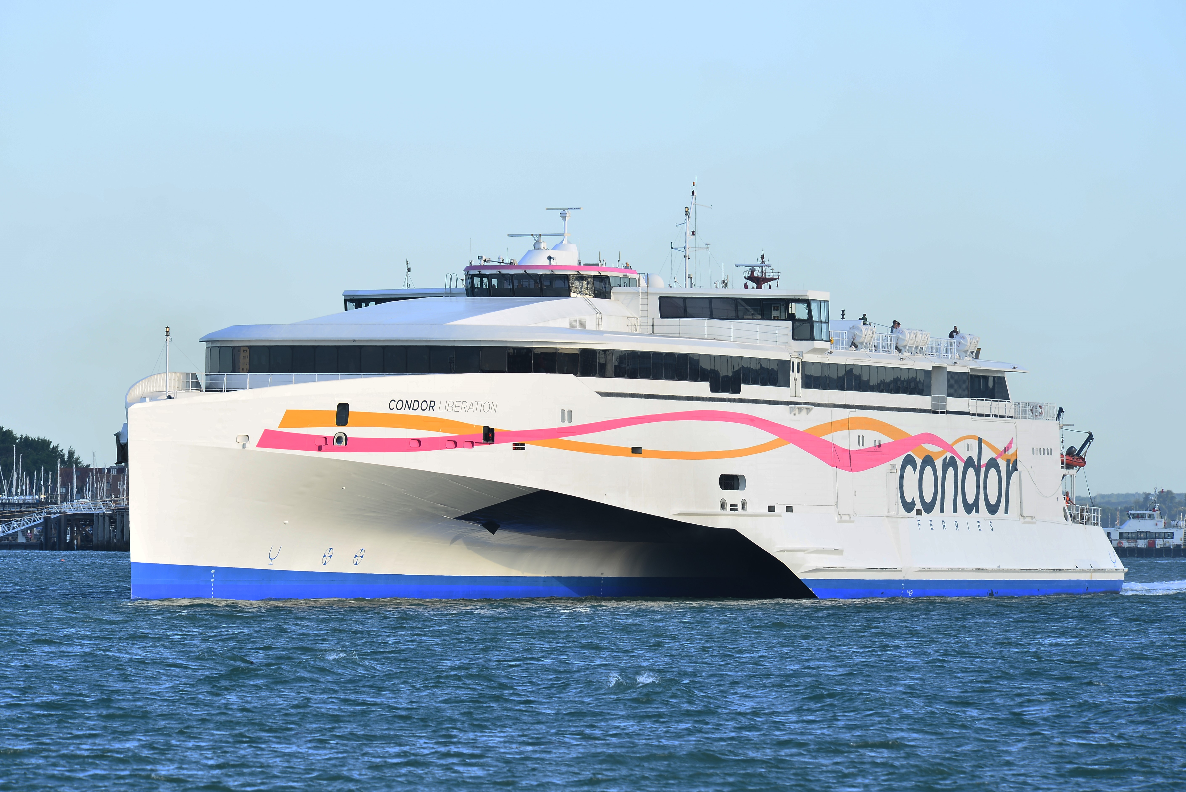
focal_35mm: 240
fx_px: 7909
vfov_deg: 5.7
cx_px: 593
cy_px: 396
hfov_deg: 8.6
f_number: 8
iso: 100
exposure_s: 1/125
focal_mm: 240
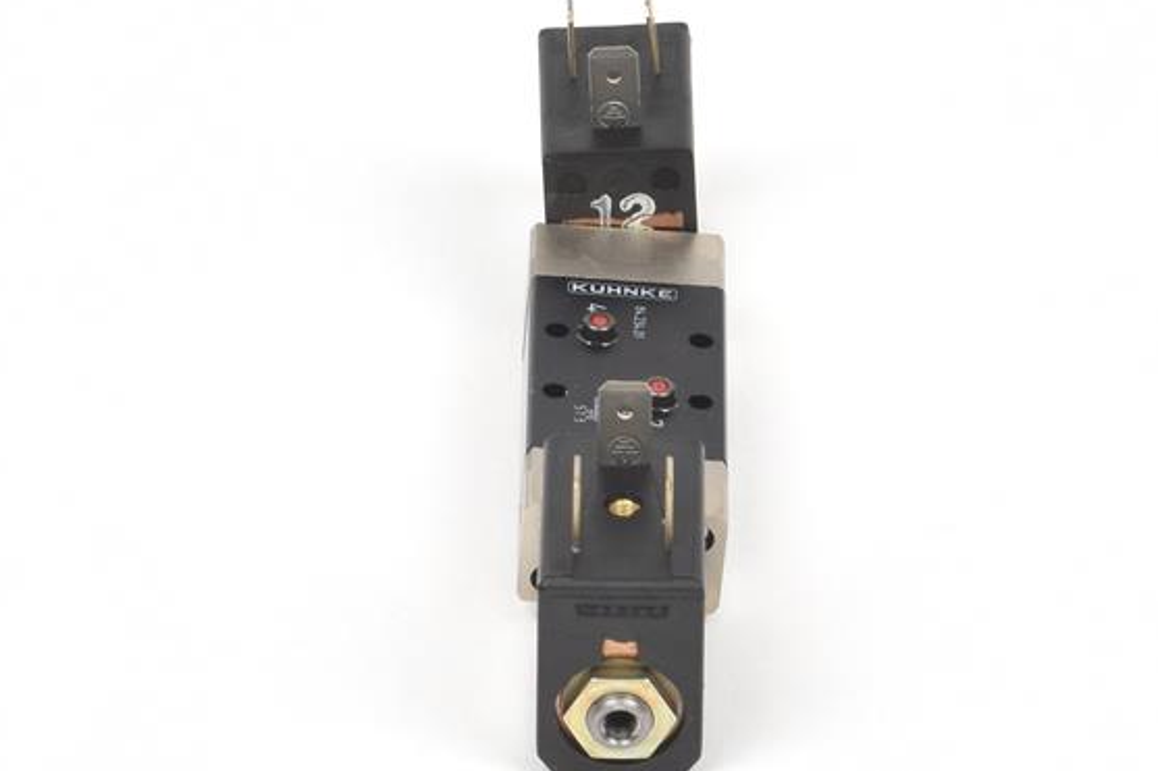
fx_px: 2701
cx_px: 615
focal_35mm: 84
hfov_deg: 24.2
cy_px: 391
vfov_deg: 16.3
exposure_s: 1/200
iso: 200
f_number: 14
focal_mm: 52
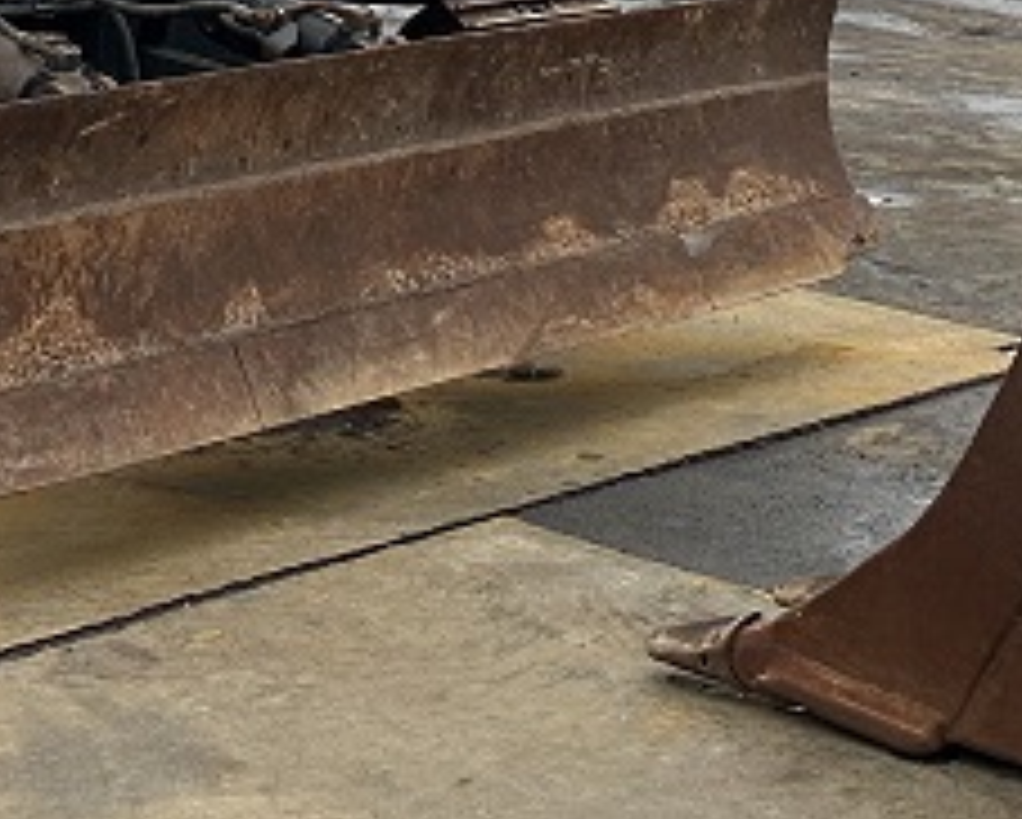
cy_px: -675
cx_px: 653
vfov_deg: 13.3
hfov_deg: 18.4
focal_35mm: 104
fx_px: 3148
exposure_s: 1/2110
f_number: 1.78
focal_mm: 6.86
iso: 80
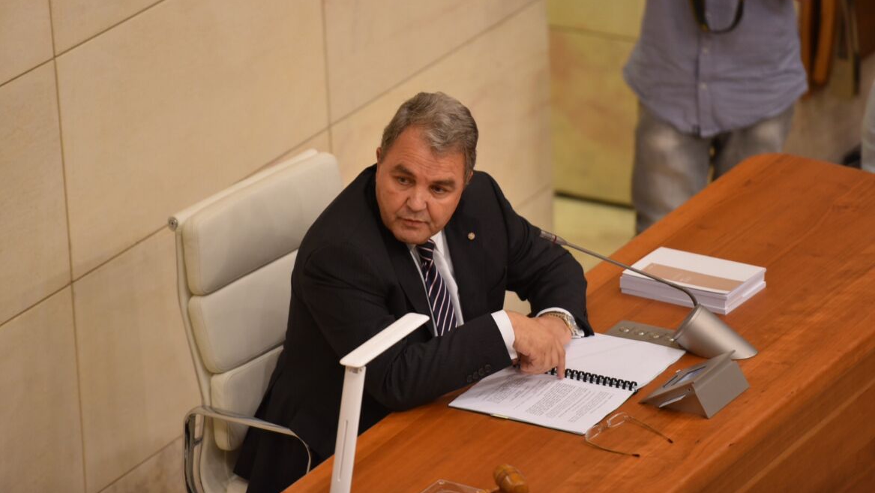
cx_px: 438
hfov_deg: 10.3
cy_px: 205
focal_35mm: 210
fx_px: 4873
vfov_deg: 5.8
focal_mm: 200
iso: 1100
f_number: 2.8
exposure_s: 1/125
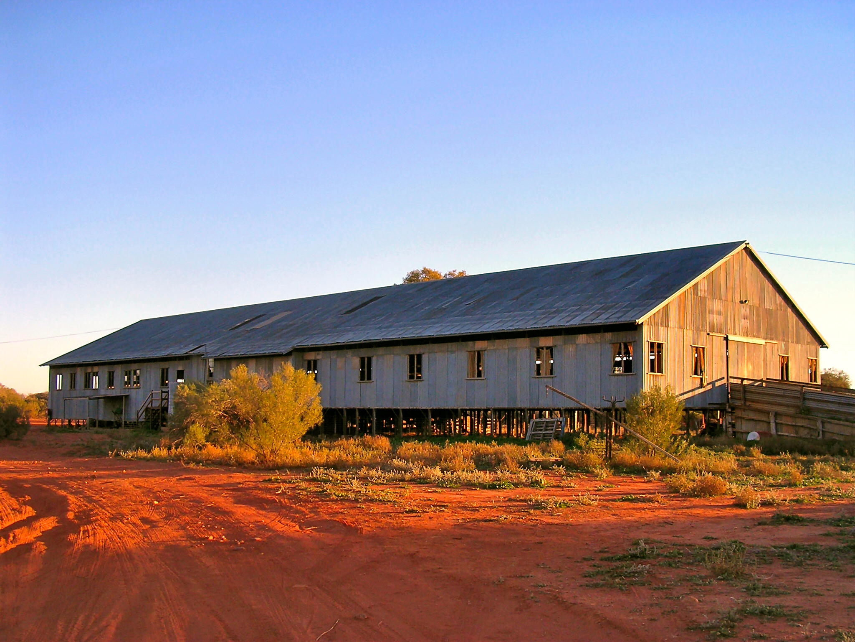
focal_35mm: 38
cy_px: 321
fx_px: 939
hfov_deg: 49.0
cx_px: 428
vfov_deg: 37.7
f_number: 2.8
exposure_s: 1/296
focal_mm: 5.8
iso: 100
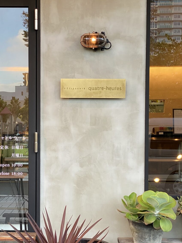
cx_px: 62
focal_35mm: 70
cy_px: 153
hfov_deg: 20.9
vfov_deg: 27.7
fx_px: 491
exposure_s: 1/120
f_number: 2
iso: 80
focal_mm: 6
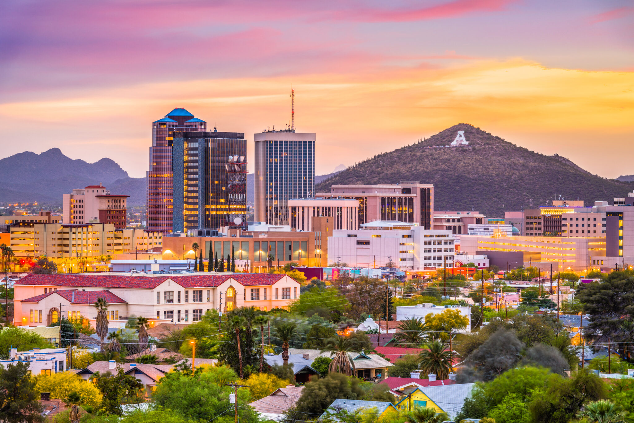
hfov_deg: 13.7
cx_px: 317
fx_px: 2641
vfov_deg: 9.1
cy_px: 212
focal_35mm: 150
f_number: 11
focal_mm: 150
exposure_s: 20
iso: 64
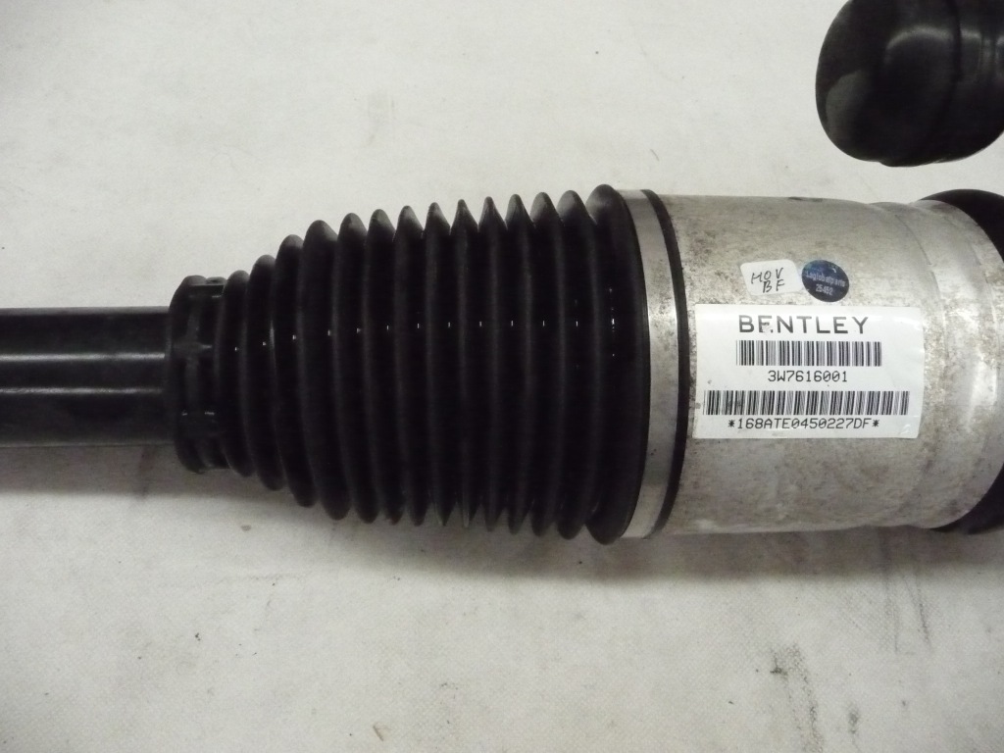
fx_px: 812
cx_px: 502
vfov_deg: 49.7
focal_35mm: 28
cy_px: 376
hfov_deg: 63.4
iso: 1600
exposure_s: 1/200
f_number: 3.3
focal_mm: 4.7
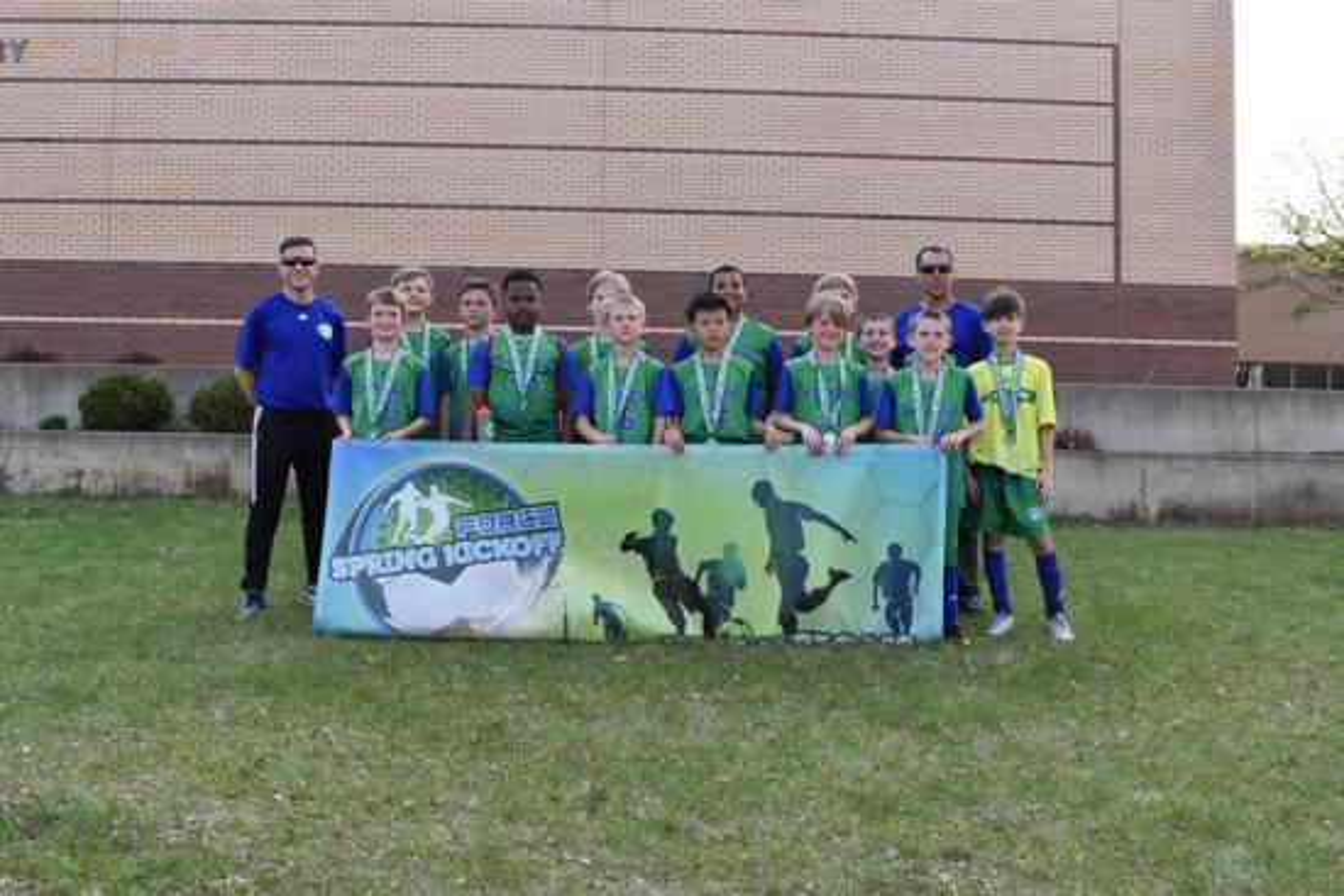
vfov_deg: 38.4
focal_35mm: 34
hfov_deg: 55.1
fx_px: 1288
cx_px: 672
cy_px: 448
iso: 800
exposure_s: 1/500
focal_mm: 23
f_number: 8
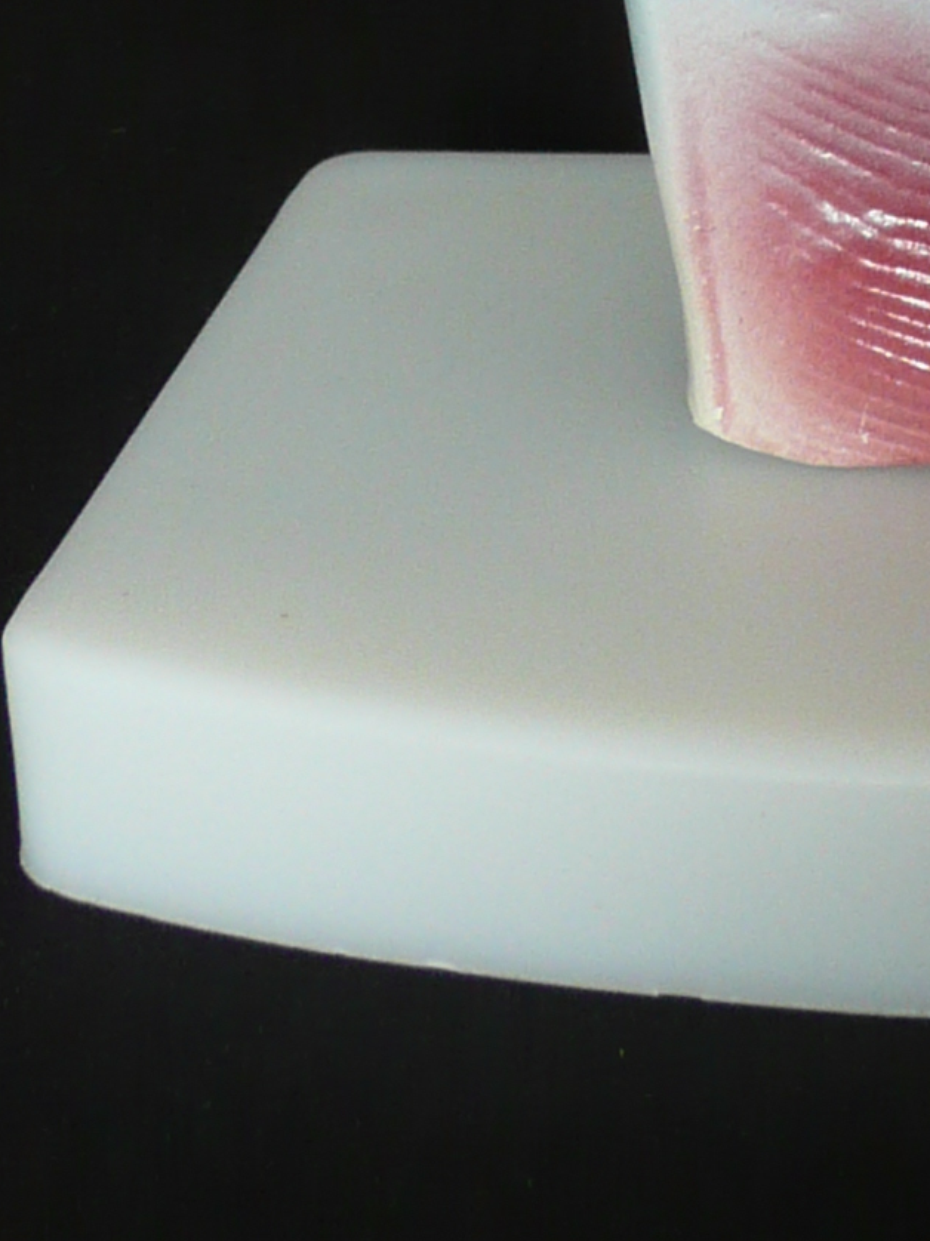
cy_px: -877
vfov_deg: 15.7
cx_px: 994
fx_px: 3942
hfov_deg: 13.2
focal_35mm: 110
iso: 200
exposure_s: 1/30
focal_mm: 4.9
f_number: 3.4
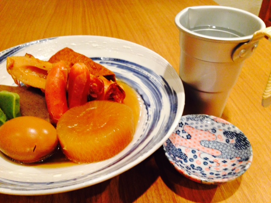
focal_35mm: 33
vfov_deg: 42.9
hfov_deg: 55.4
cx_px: 136
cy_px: 102
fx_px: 258
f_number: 2.4
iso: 200
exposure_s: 1/20
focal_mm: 4.12
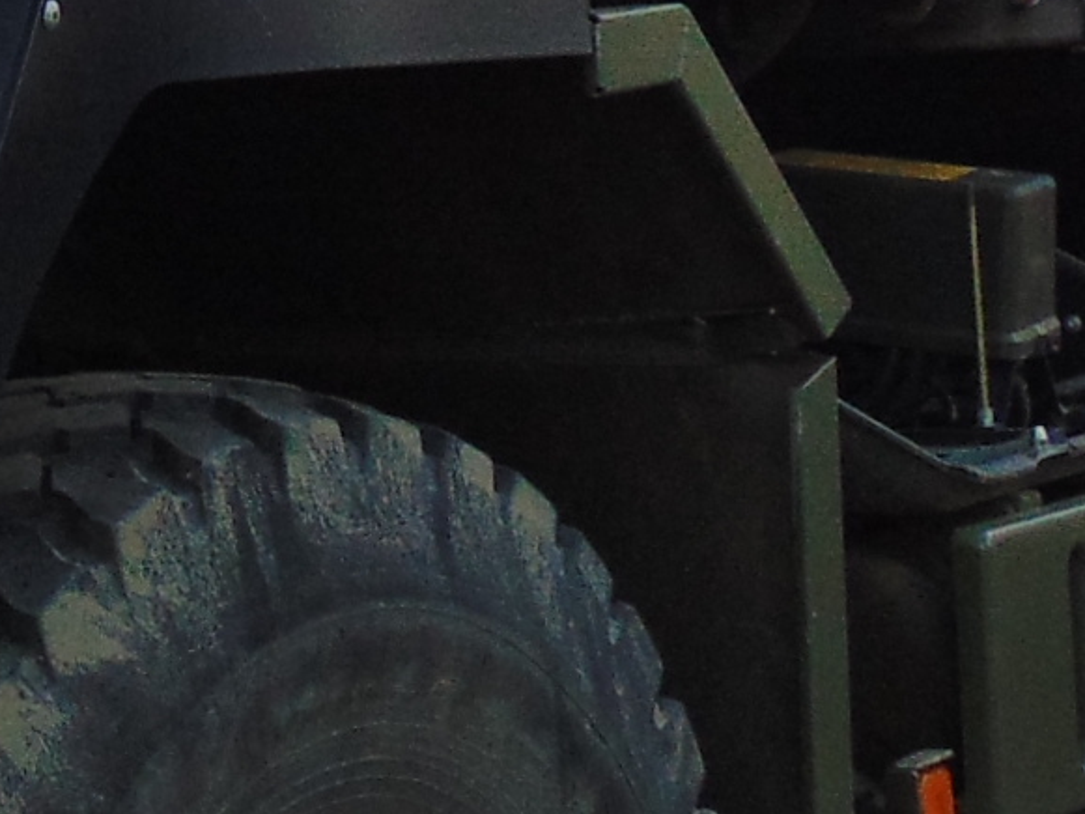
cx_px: -655
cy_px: -67
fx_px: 4922
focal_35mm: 157
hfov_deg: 11.9
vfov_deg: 9.4
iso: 80
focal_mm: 4.5
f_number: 3
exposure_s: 1/400
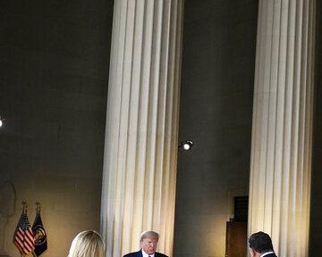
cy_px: 189
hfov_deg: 21.7
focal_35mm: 80
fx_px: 762
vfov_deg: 19.1
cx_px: 408
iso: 1600
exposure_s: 1/320
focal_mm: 30
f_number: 4.5
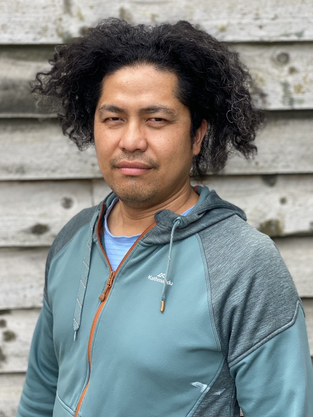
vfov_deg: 34.9
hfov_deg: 26.6
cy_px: 207
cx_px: 156
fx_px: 663
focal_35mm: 55
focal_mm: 6
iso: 20
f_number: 2
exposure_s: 1/156
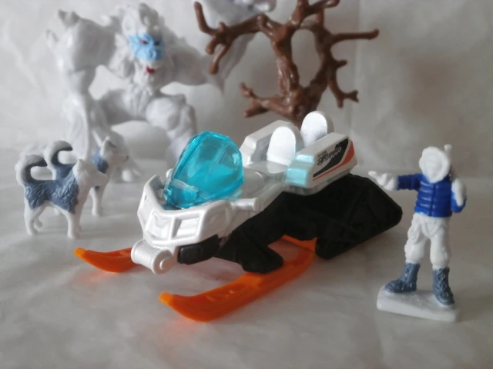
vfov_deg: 30.9
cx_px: 246
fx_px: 669
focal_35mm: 47
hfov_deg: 40.4
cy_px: 184
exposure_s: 1/40
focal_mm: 8.3
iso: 400
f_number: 3.4
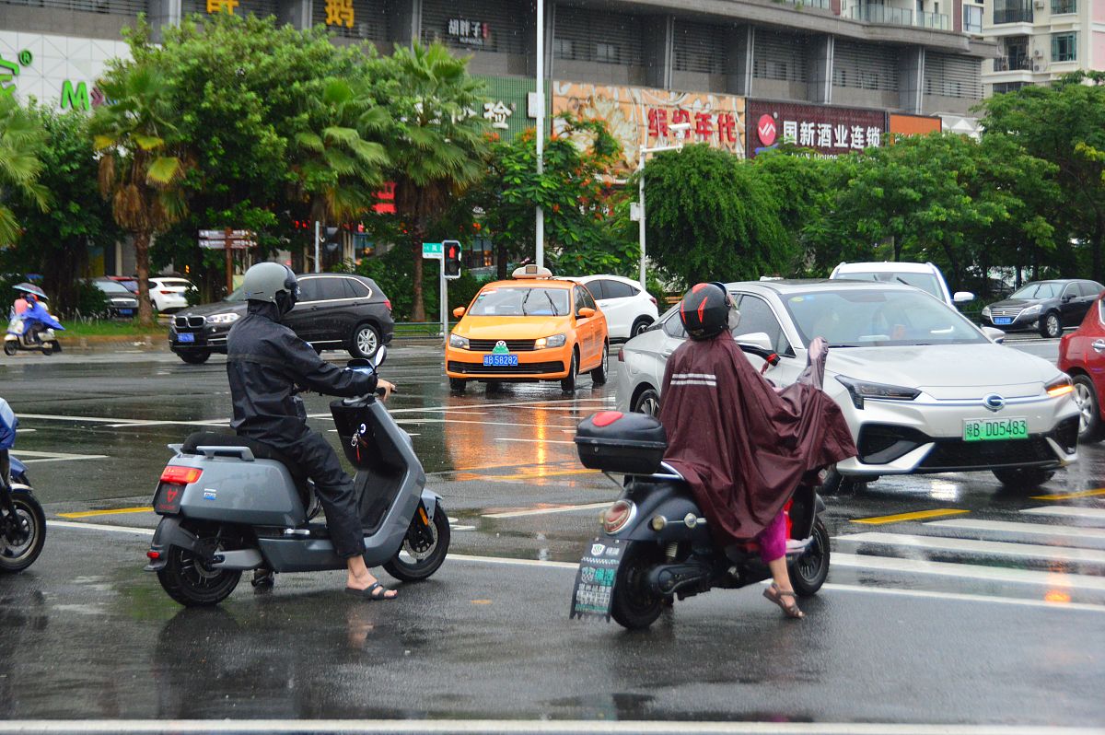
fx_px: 2300
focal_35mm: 75
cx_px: 552
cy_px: 368
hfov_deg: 27.0
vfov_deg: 18.2
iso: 1250
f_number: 4.8
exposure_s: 1/640
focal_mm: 50
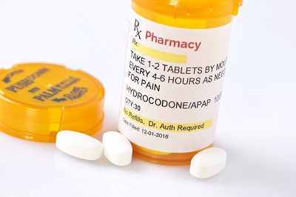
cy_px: 98
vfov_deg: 13.0
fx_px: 863
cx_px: 148
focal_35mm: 105
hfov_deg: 19.5
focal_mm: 105
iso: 100
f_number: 10
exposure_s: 1/100
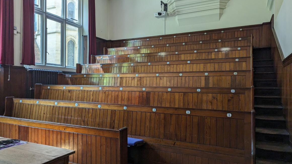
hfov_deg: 69.8
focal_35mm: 27
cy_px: 86
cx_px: 142
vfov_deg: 42.9
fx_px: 209
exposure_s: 1/100
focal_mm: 6.81
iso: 59
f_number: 1.85
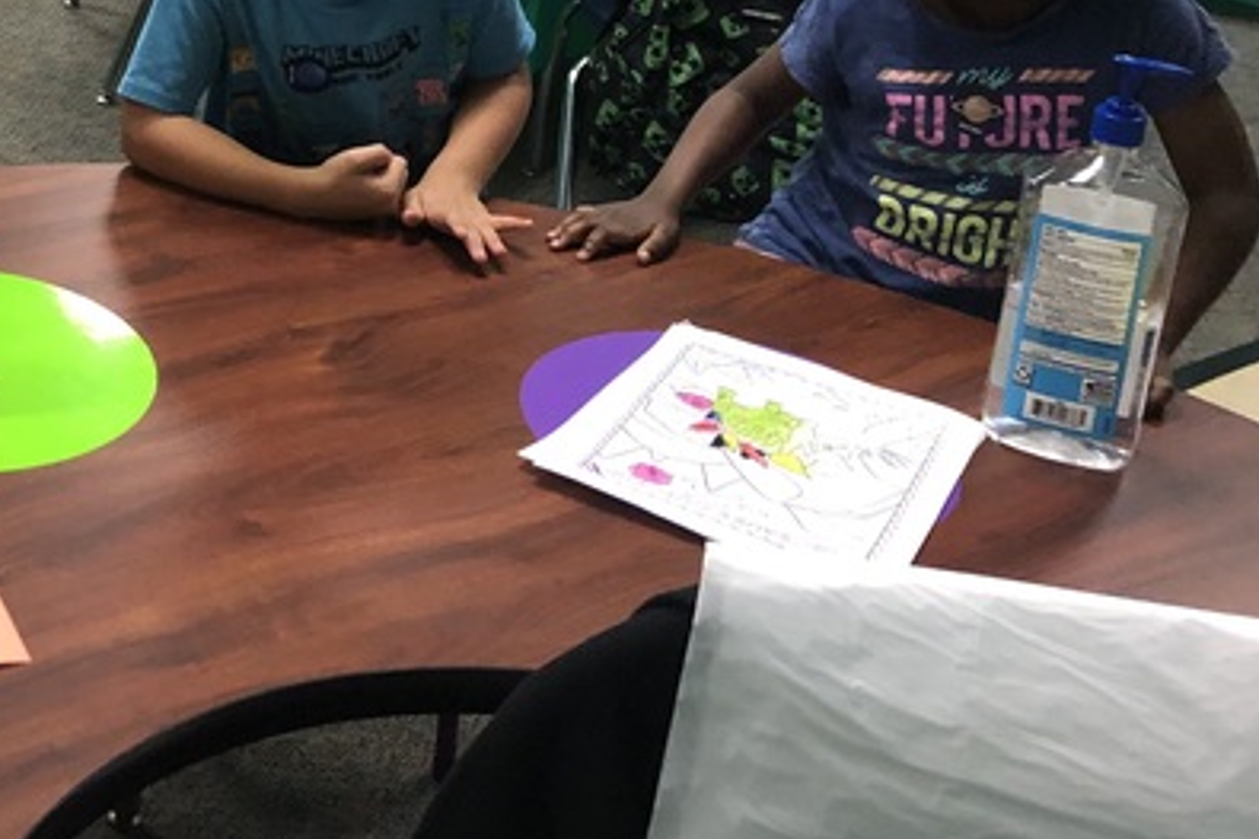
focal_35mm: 59
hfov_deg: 31.5
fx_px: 2062
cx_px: 6
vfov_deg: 21.8
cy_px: -70
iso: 100
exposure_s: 1/15
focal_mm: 3.99
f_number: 1.8
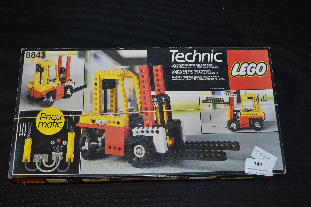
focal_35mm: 40
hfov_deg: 48.0
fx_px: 350
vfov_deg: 33.0
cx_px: 156
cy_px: 104
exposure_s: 1/60
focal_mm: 27
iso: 1100
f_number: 4
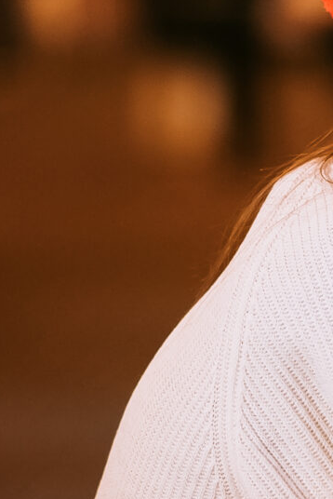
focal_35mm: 406
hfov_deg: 3.4
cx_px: 786
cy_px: 168
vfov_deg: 5.1
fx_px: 5626
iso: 1000
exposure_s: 1/200
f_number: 1.6
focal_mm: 85
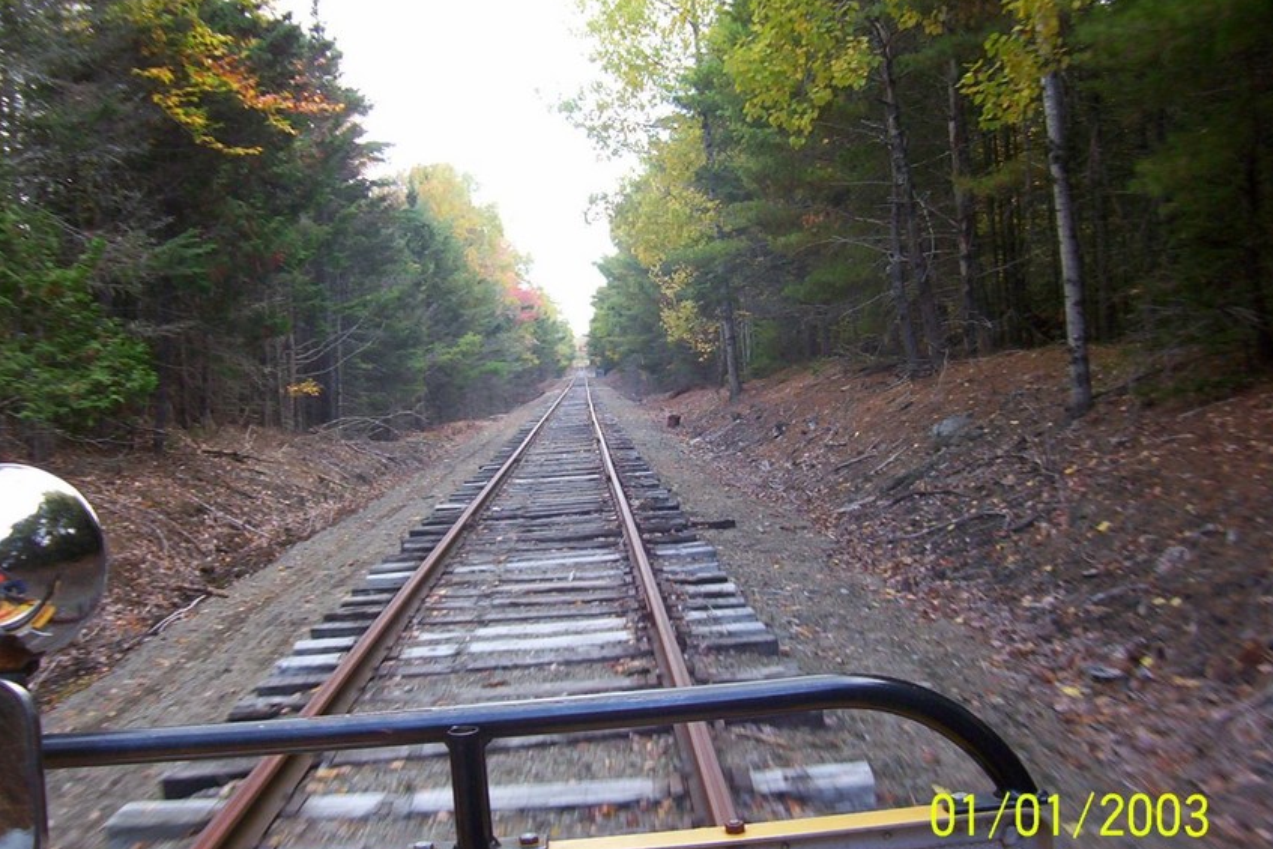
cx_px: 636
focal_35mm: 45
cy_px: 452
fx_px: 1591
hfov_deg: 43.6
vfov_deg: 29.9
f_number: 2.73
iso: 100
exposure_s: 1/128
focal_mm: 5.77
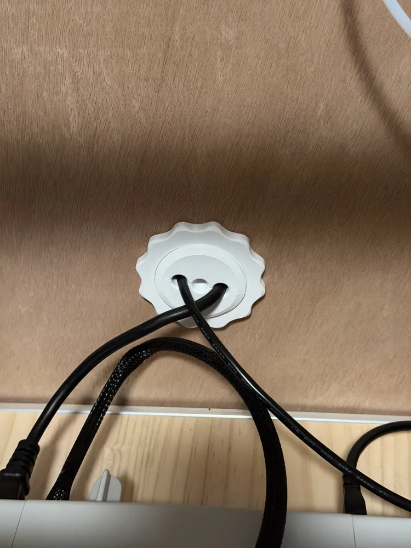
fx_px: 760
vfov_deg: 39.7
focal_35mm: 48
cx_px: 206
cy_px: 274
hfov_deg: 30.3
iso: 640
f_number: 1.78
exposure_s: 1/20
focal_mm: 6.76
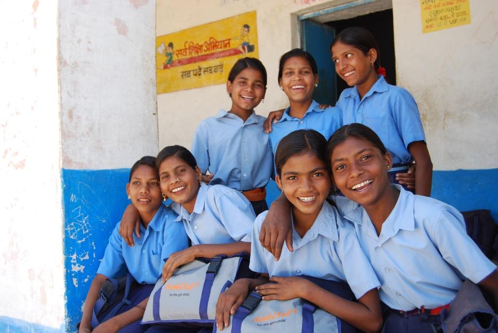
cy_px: 166
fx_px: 582
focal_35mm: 42
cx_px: 249
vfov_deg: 32.0
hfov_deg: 46.4
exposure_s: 1/125
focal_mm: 28
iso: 160
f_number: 5.6
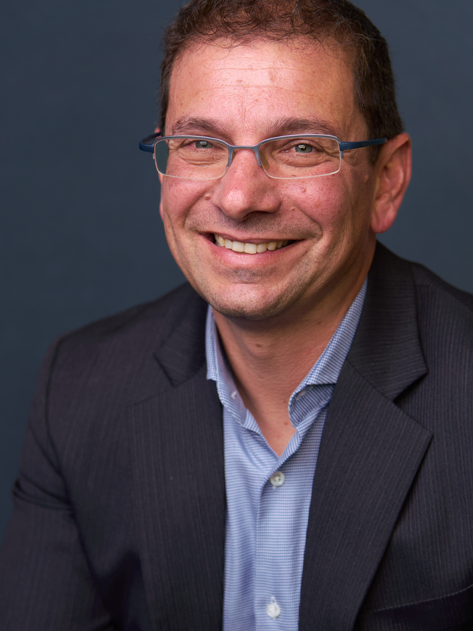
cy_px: 327
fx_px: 2186
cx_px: 223
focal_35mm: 120
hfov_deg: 12.3
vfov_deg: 16.4
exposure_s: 1/125
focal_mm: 70
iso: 100
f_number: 3.2
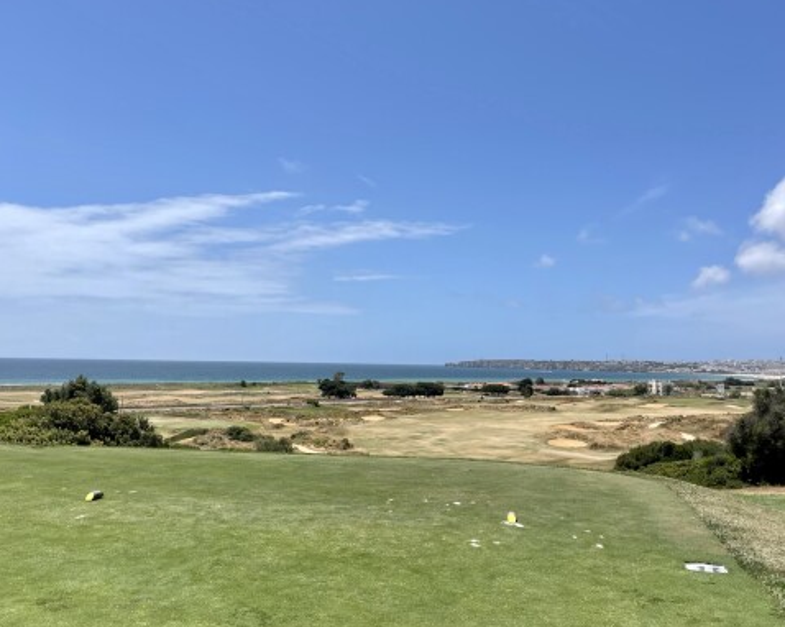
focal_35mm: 34
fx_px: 790
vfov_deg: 43.3
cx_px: 392
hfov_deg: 52.9
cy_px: 320
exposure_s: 1/5556
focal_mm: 4.2
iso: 32
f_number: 1.6
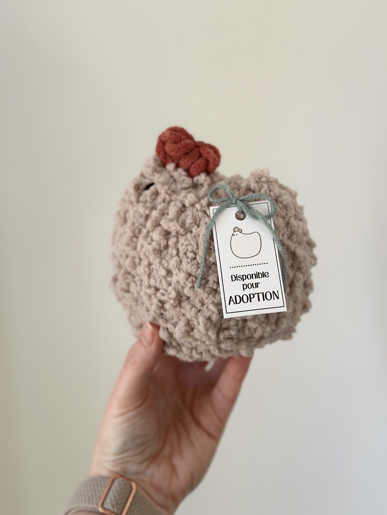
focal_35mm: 48
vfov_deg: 39.7
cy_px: 258
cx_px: 194
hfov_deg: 30.3
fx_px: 716
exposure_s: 1/90
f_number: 1.78
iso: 125
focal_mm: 6.86
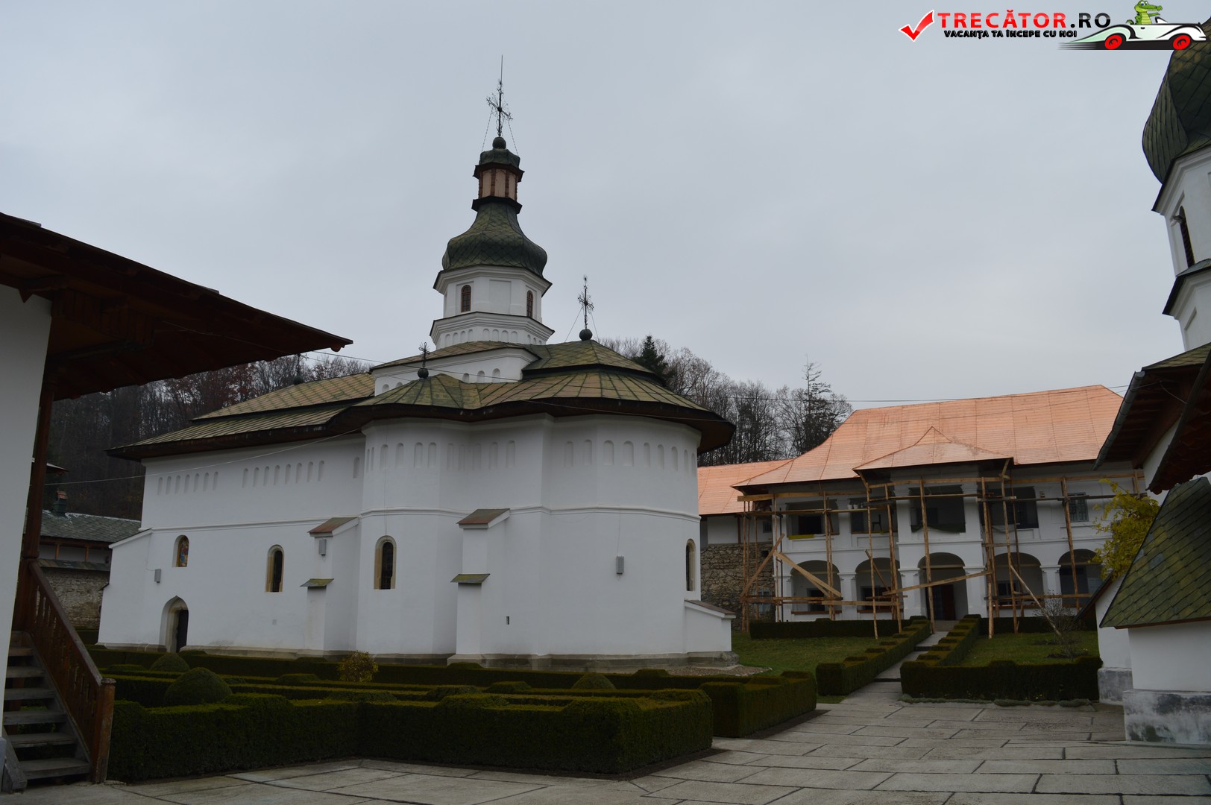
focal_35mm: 27
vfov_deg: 47.9
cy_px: 402
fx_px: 907
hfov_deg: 67.4
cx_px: 606
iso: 100
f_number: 7.1
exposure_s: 1/200
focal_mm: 18
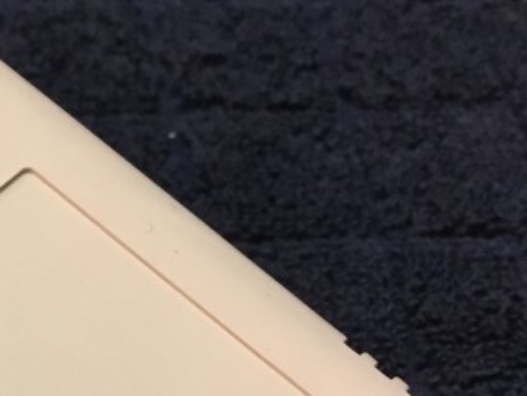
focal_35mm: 108
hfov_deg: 16.8
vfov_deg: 13.1
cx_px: -221
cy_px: 553
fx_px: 1645
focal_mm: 4.15
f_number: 2.2
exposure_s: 1/30
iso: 125
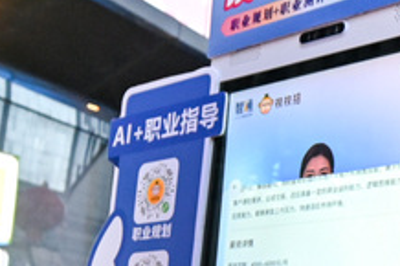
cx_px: 354
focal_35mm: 77
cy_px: 308
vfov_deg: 17.0
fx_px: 855
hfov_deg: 25.6
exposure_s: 1/100
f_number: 4
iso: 1600
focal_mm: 14
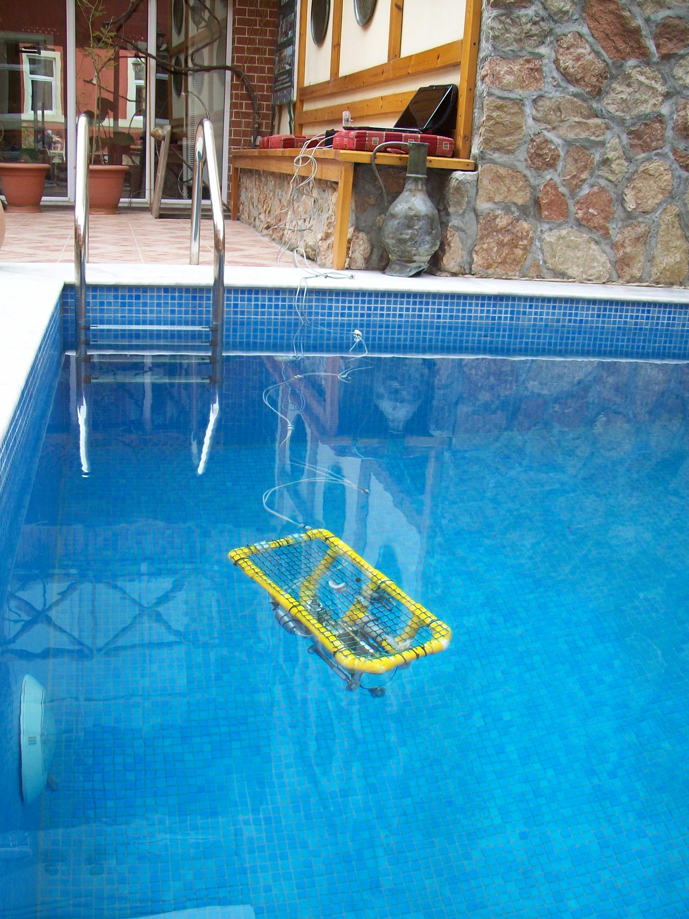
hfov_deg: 39.7
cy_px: 460
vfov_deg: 51.4
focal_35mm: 36
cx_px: 344
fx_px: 955
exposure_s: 1/242
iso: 80
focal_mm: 6
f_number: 2.7
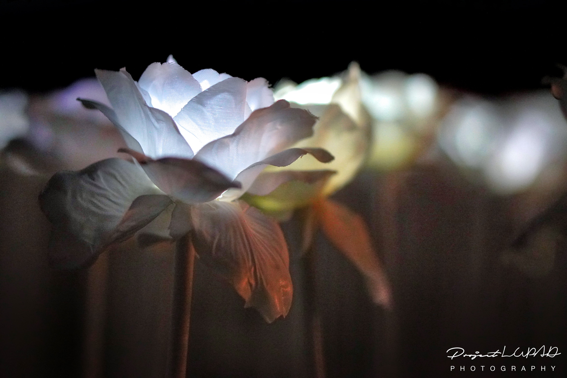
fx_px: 1181
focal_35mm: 75
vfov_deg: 18.2
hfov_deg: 27.0
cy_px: 189
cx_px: 284
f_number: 1.8
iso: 5000
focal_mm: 50
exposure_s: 1/100
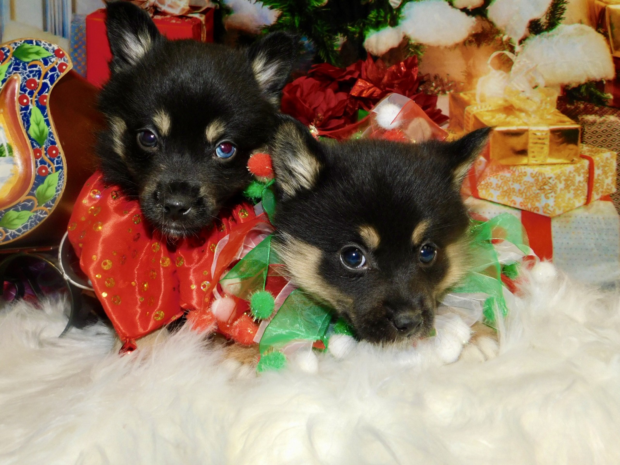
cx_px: 310
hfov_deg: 60.0
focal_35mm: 30
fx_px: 537
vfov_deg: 46.8
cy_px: 232
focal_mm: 5.3
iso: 200
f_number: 3.2
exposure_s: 1/30
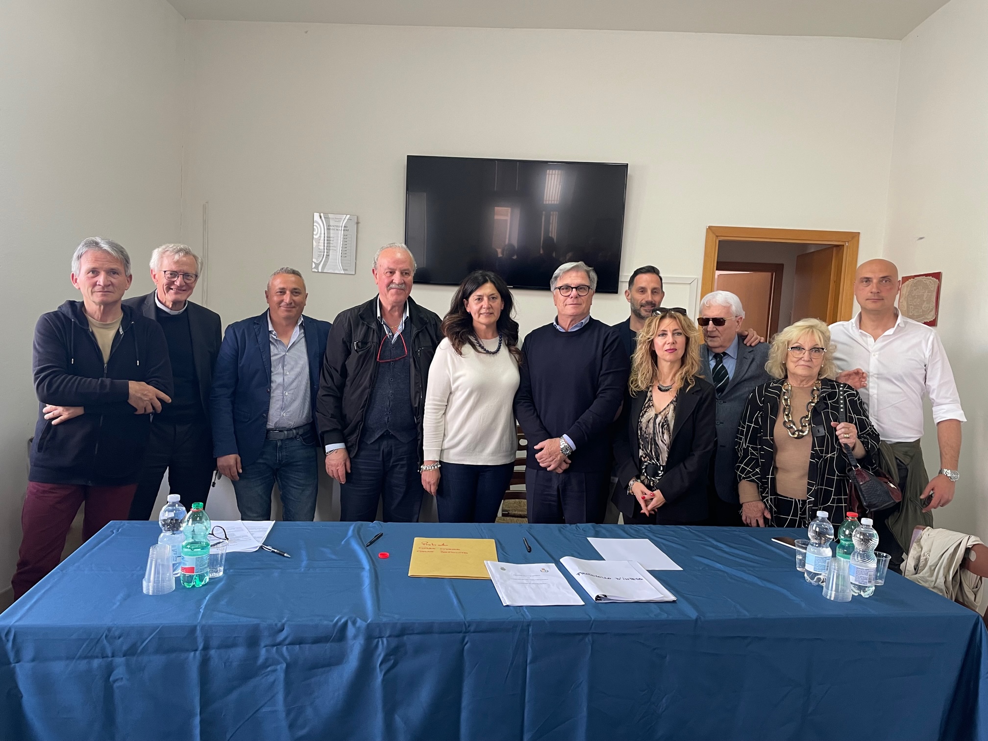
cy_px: 370
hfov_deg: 67.3
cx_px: 494
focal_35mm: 26
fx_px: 742
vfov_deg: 53.1
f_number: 1.6
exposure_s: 1/50
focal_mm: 4.2
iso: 125
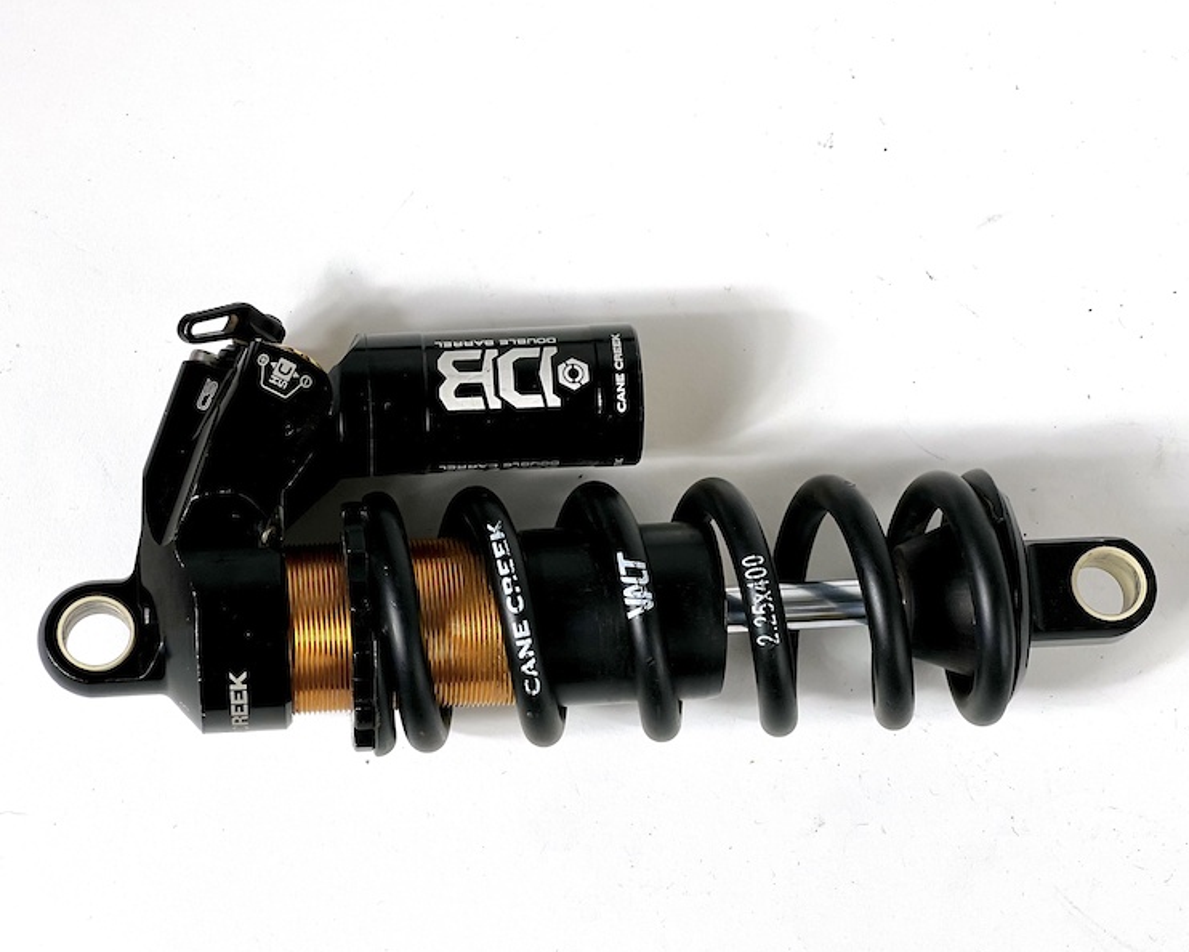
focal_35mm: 81
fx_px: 2851
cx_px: 615
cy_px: 476
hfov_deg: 23.6
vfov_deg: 19.0
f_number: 2.8
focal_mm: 9
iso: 50
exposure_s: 1/120
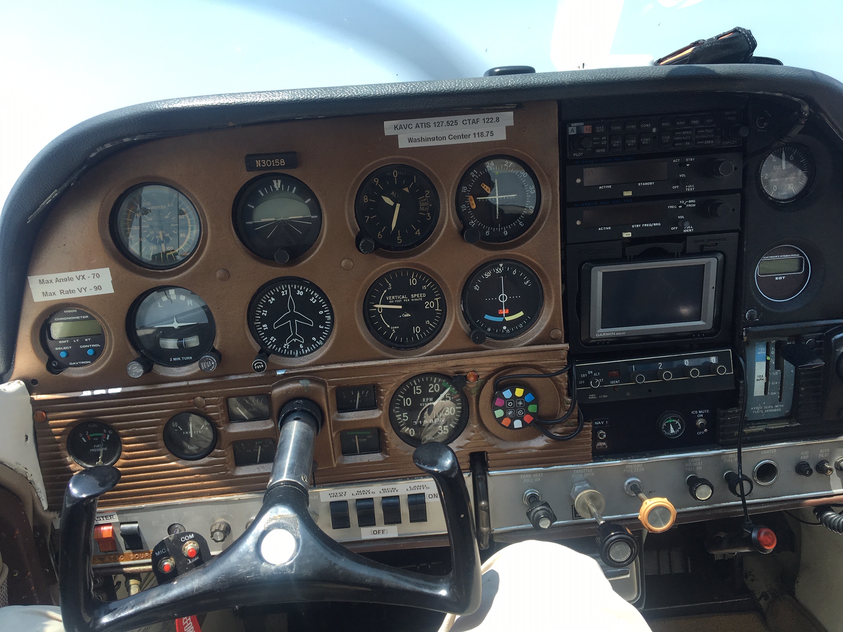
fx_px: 706
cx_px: 422
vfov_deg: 48.2
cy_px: 316
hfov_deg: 61.7
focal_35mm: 29
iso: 25
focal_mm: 4.15
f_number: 2.2
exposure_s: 1/452
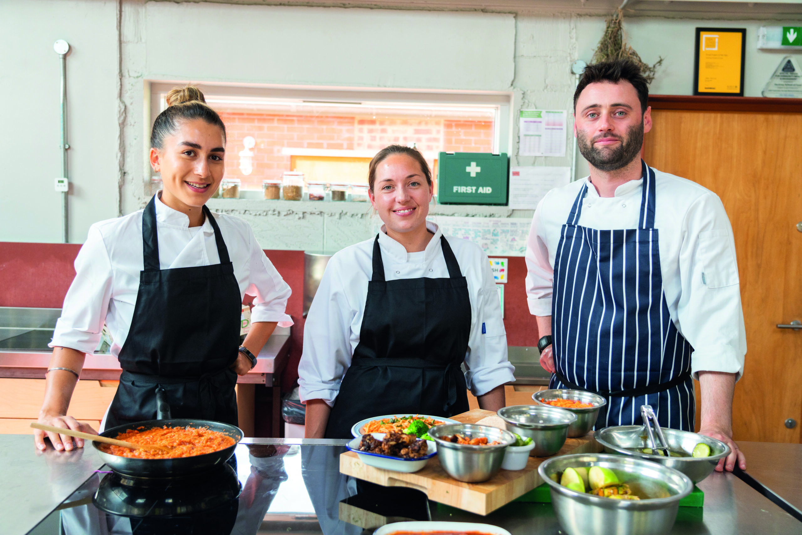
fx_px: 735
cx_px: 401
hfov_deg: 57.2
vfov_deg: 40.0
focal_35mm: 33
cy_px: 268
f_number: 4
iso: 1250
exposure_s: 1/400
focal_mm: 33
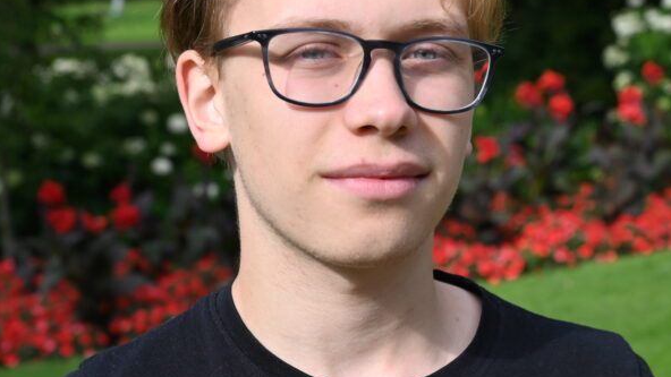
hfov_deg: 24.4
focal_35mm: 87
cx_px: 405
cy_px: 183
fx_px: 1548
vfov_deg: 13.9
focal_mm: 41
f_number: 5.6
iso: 125
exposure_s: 1/250
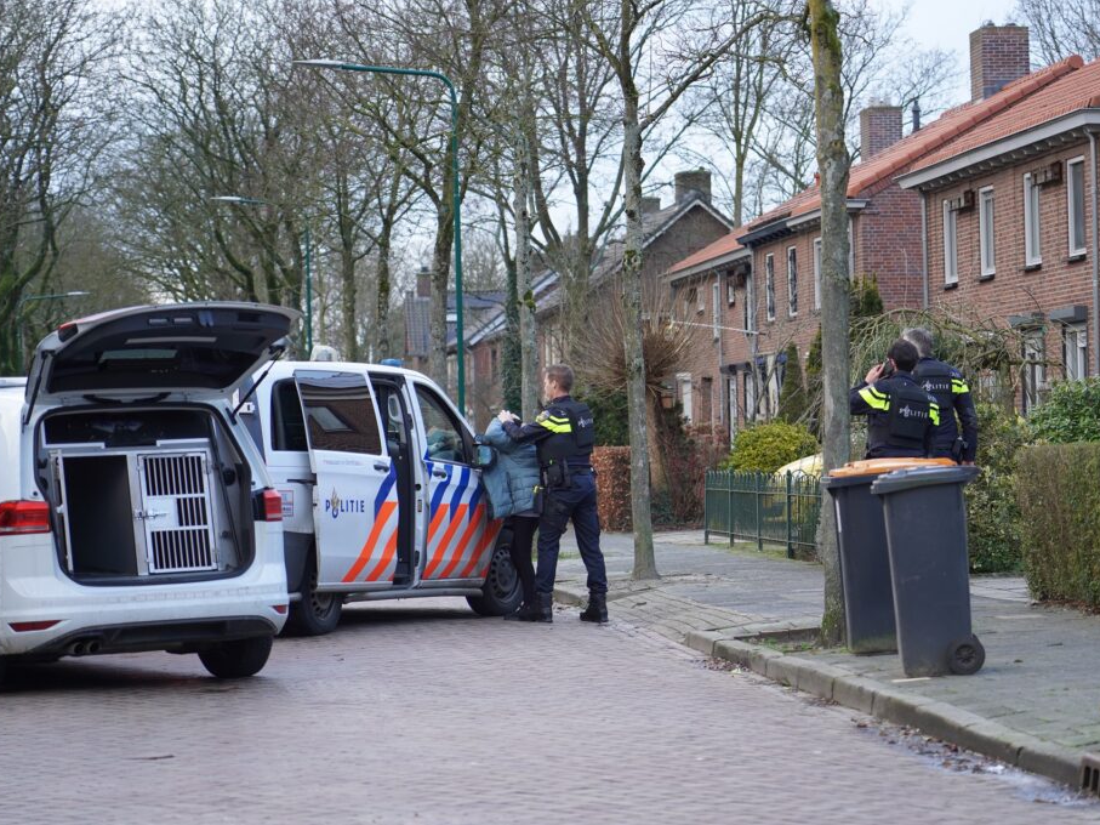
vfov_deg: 13.0
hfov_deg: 17.3
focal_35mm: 114
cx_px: 608
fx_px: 3622
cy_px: 413
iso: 500
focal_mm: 105
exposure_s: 1/160
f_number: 4
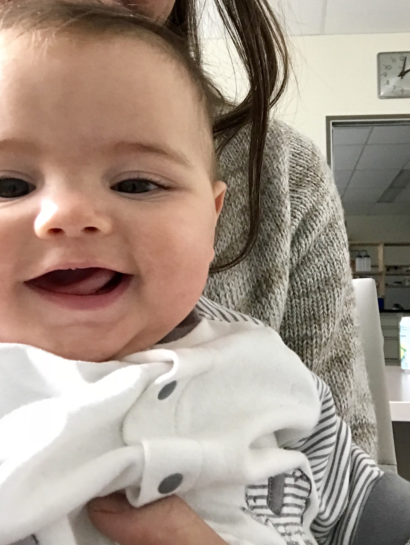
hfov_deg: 37.7
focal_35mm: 38
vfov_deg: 48.8
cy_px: 229
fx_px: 599
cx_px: 236
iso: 160
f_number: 2.2
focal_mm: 2.87
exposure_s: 1/30
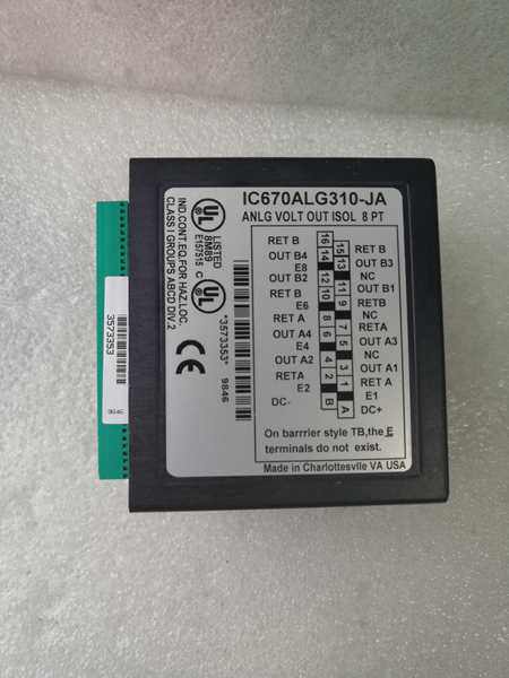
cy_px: 339
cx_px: 254
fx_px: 529
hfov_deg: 51.4
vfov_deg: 65.3
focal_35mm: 27
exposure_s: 1/90
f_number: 1.8
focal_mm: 3.95
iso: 80
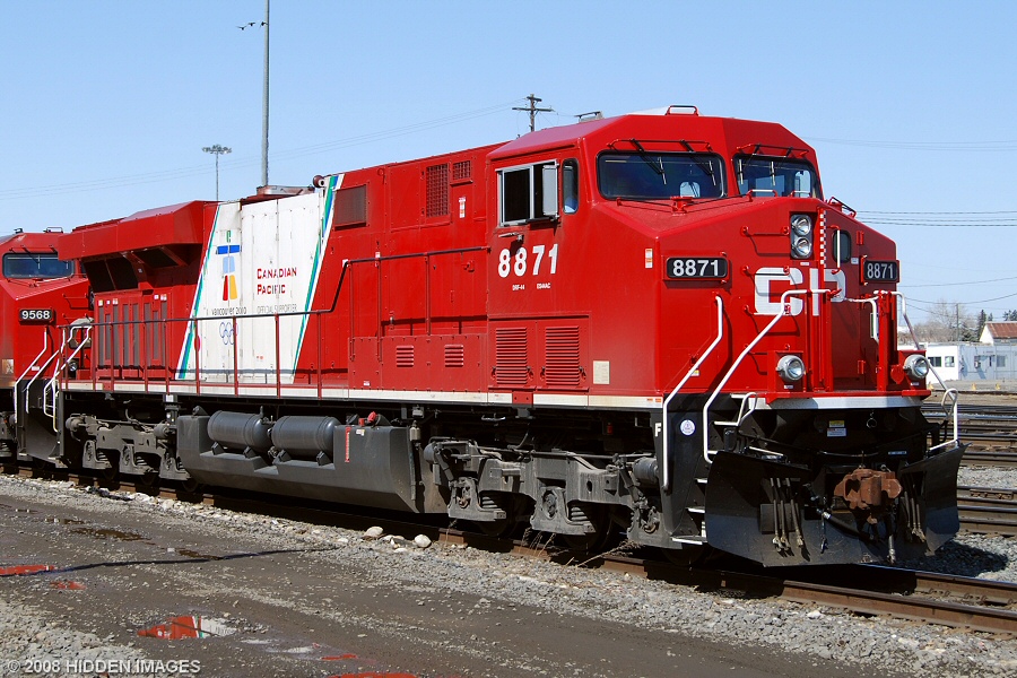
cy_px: 339
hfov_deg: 38.9
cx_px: 508
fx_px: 1441
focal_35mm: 51
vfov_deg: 26.5
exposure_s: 1/320
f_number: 6.3
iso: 100
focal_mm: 34
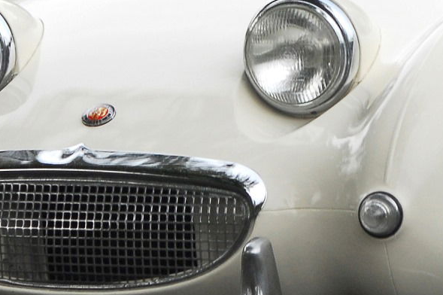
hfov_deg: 12.8
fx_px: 1974
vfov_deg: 8.5
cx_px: 241
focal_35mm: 161
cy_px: 126
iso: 250
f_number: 5
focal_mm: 35
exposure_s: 1/50
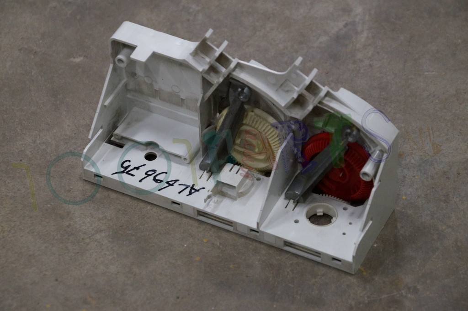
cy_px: 156
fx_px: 2143
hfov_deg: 12.5
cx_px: 234
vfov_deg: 8.3
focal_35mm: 165
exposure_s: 1/100
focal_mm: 110
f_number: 5.6
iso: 3200
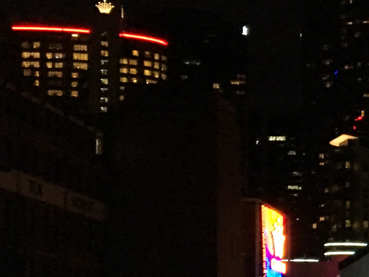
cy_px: 276
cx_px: 704
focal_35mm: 113
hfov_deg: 14.8
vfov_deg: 12.9
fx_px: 1204
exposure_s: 1/20
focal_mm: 4.15
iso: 200
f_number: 2.2
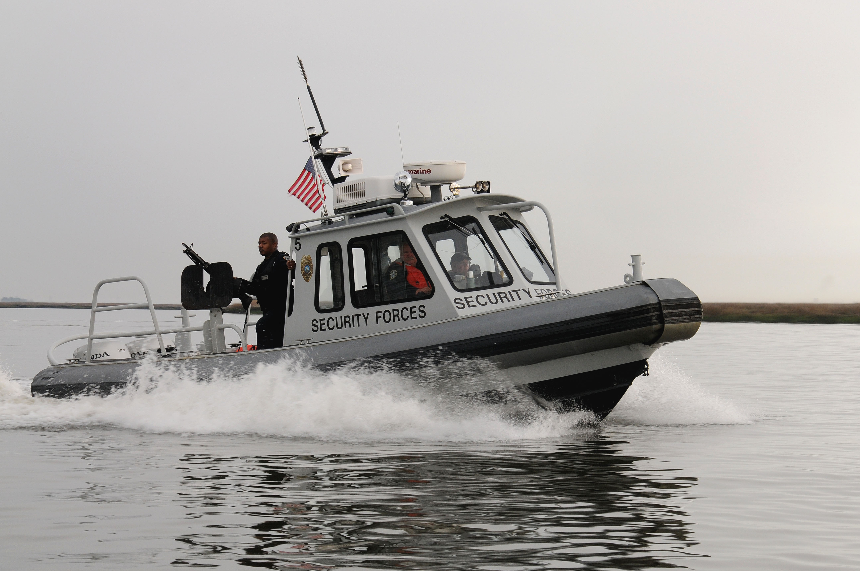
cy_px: 286
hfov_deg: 27.0
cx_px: 430
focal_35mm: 75
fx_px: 1789
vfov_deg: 18.1
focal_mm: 50
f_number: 9
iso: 320
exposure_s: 1/125
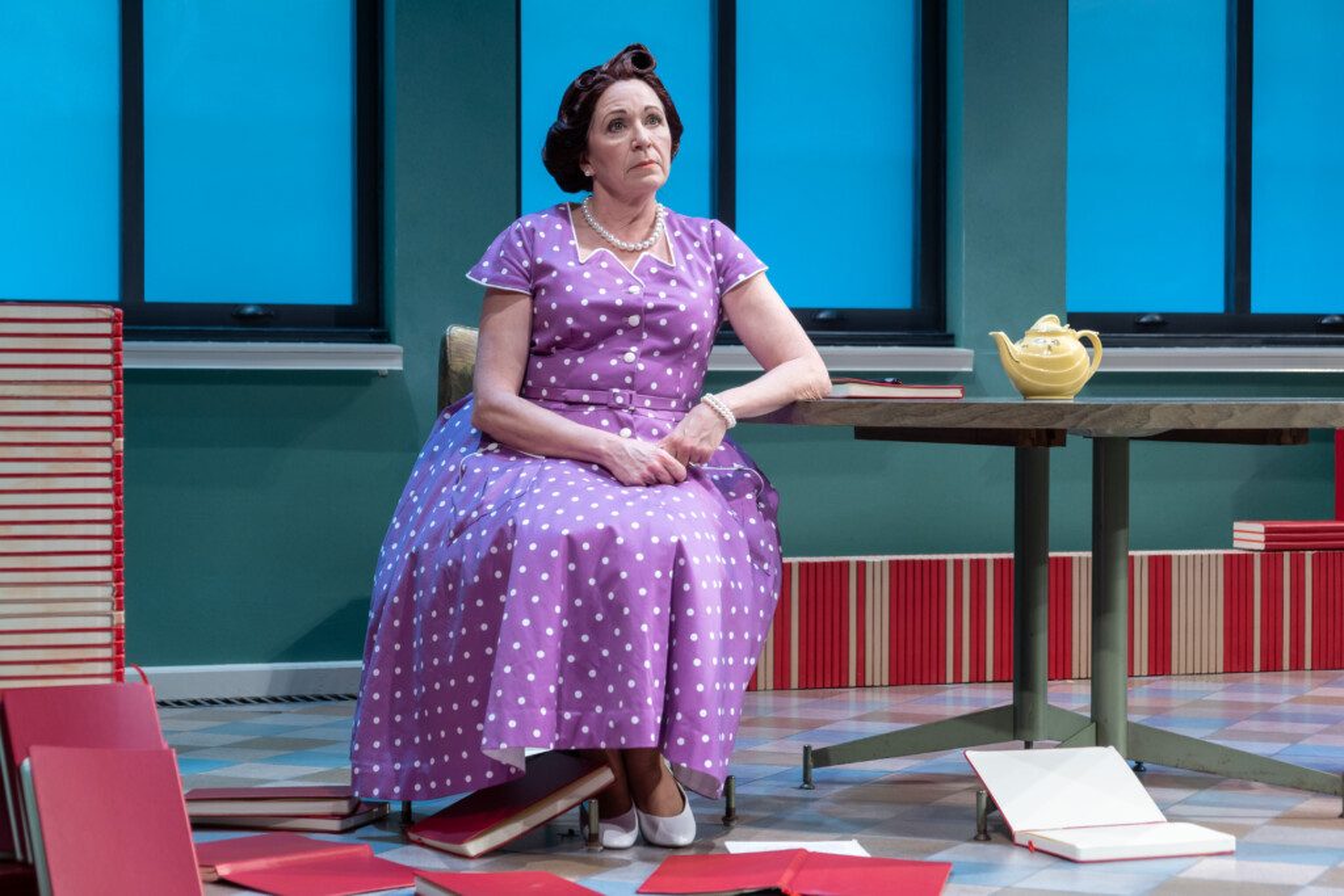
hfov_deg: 24.6
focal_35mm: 82
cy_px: 448
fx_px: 3080
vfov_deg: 16.6
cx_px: 672
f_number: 4
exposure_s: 1/200
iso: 400
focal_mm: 55
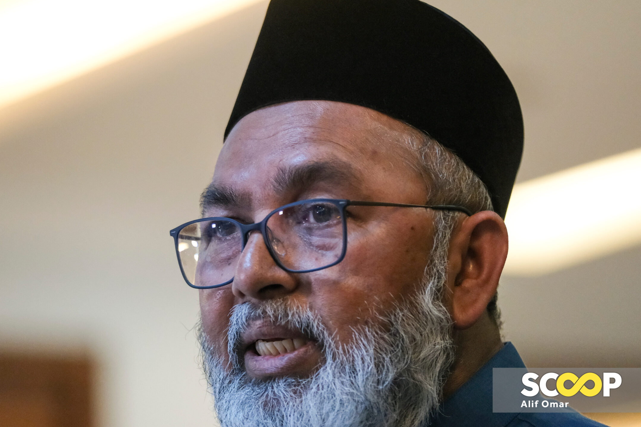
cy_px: 225
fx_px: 4469
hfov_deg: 8.2
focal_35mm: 251
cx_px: 277
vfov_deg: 5.5
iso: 3200
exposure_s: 1/320
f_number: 2.8
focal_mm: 140
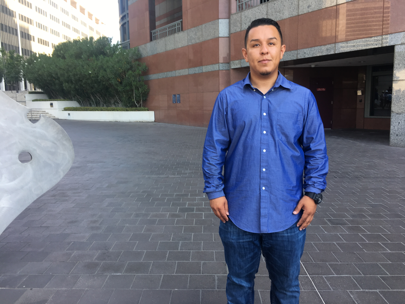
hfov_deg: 61.7
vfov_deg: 48.2
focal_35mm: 29
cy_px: 152
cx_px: 202
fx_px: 339
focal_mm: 4.15
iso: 25
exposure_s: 1/131
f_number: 2.2
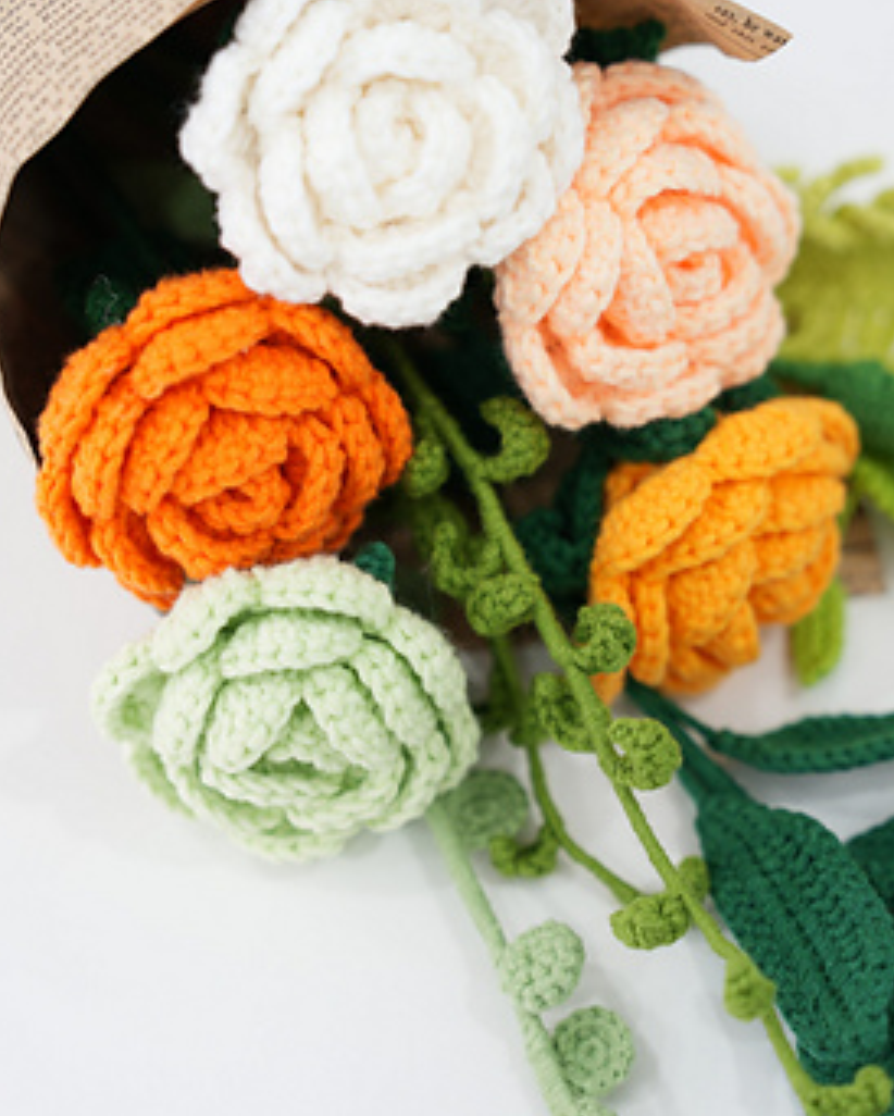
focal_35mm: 96
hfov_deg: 16.0
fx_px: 3172
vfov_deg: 19.9
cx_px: 524
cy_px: 532
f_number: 2.8
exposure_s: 1/20
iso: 160
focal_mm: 70
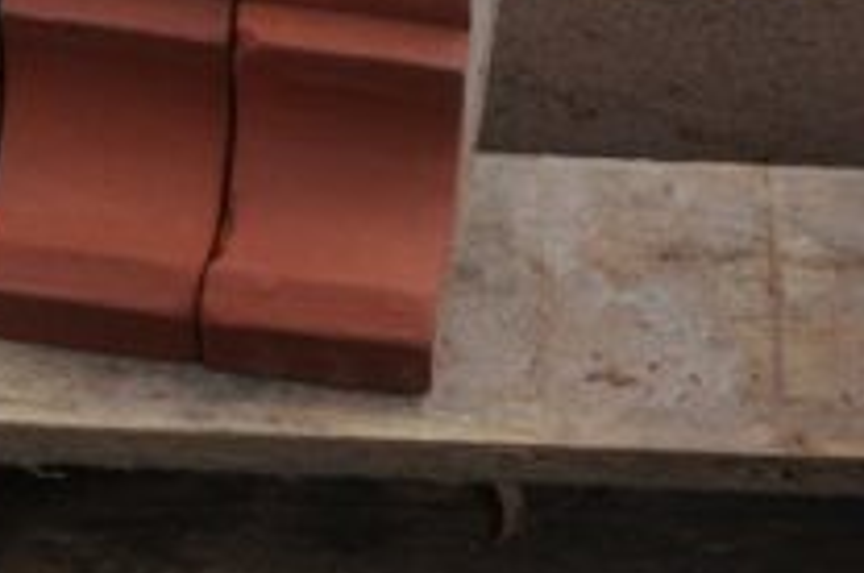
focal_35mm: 177
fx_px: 4241
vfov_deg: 7.7
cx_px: 469
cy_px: 467
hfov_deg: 11.6
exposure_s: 1/320
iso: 200
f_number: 9
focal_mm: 32
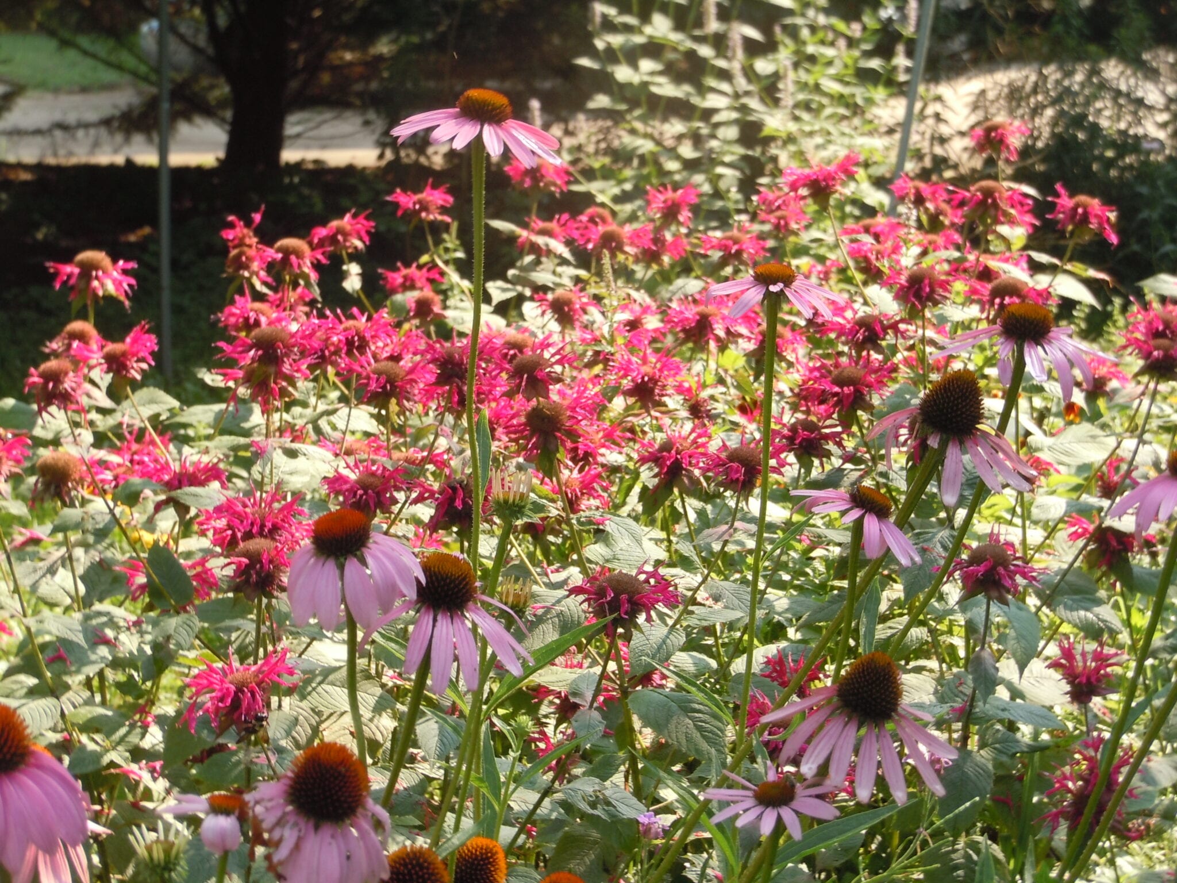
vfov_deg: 12.3
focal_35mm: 120
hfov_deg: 16.4
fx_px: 4080
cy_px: 442
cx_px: 588
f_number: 5.4
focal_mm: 21.5
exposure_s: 1/100
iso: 125
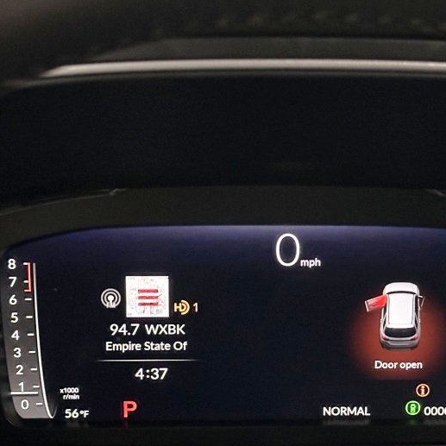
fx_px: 1224
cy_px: 298
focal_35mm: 84
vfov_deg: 20.6
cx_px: 282
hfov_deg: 20.6
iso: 800
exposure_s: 1/17
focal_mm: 6.86
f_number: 1.78
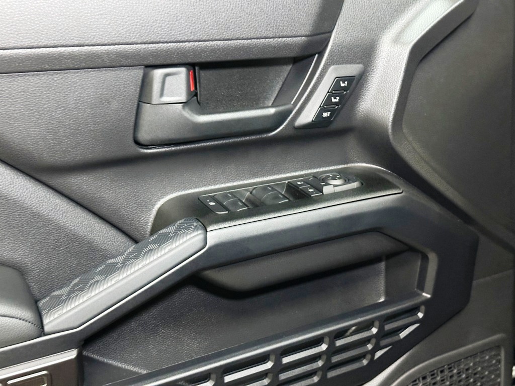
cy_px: 193
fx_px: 714
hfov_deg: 39.7
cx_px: 258
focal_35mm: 48
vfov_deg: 30.3
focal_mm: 6.86
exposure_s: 1/24
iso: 640
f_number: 1.78
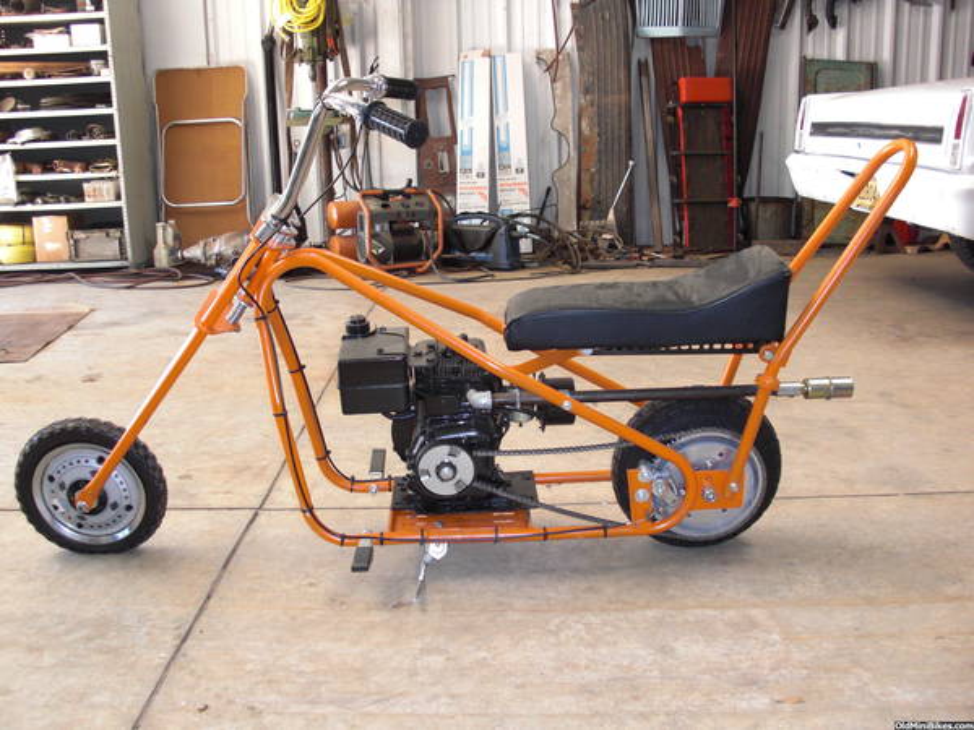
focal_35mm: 36
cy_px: 365
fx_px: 1013
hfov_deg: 51.4
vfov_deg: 39.7
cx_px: 487
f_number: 2.8
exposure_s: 1/40
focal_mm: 6.3
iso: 200
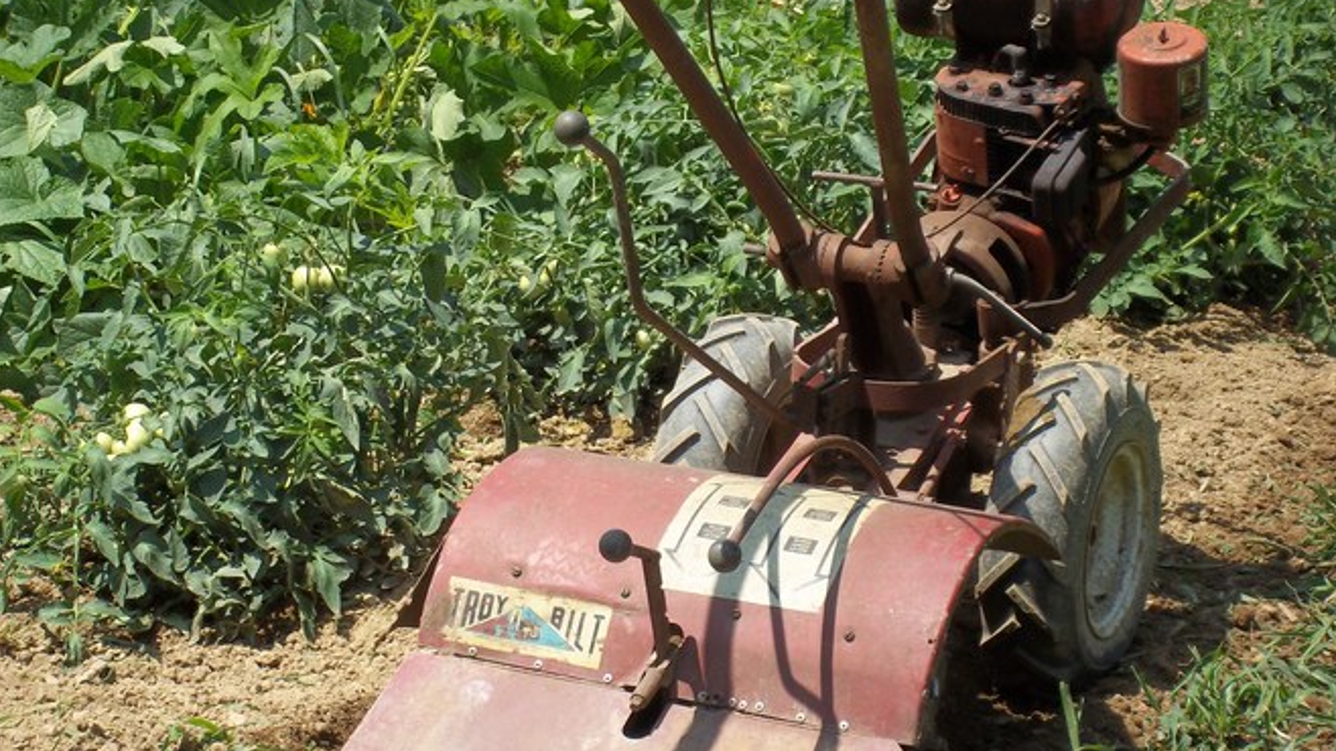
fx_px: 4357
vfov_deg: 9.9
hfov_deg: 17.4
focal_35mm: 123
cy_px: 369
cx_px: 662
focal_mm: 19.5
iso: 80
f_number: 5.6
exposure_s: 1/320
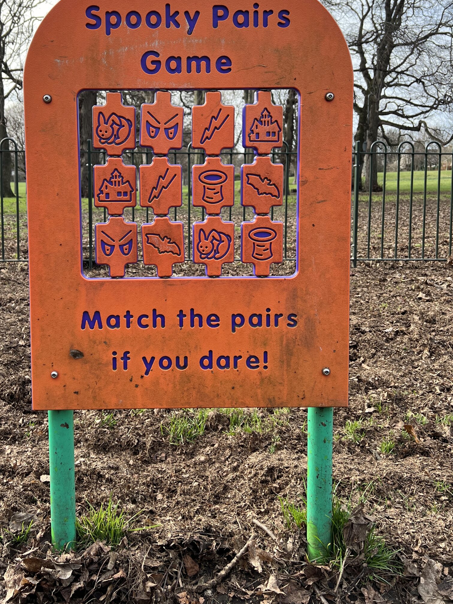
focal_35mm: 33
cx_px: 182
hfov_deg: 42.8
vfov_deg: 54.7
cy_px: 228
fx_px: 576
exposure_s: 1/705
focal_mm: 5.7
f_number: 1.5
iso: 50
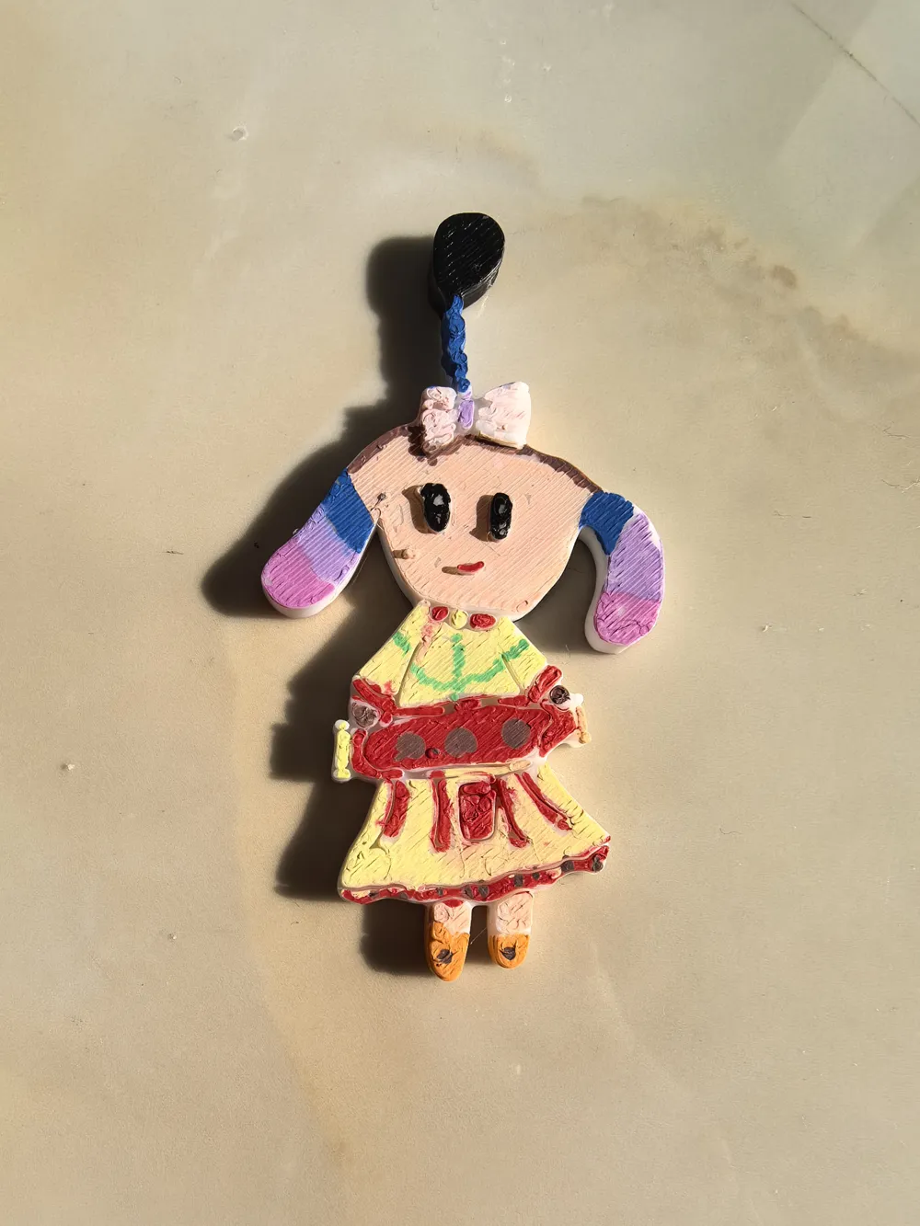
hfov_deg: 51.4
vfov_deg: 65.3
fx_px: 957
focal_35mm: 27
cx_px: 460
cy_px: 613
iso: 50
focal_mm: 1.95
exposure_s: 1/343
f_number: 2.2
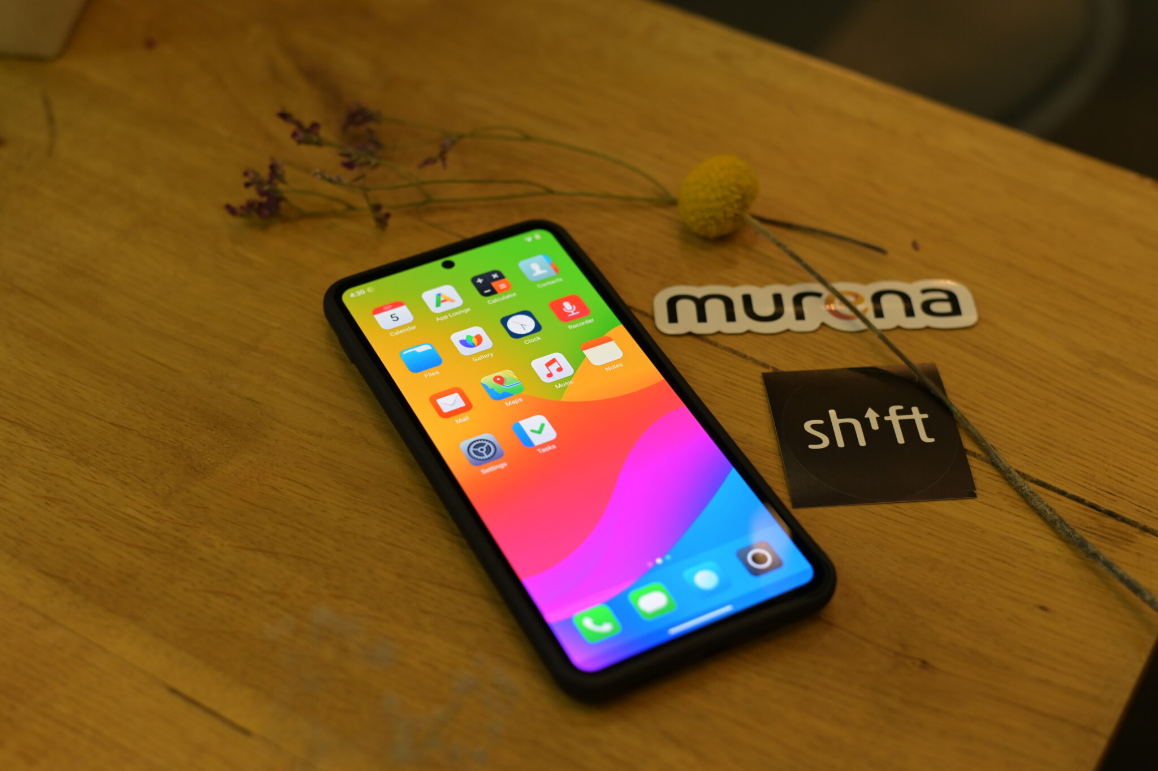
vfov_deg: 27.0
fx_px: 1607
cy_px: 386
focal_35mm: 50
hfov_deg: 39.6
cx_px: 579
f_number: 3.5
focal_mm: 50
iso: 800
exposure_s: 1/250
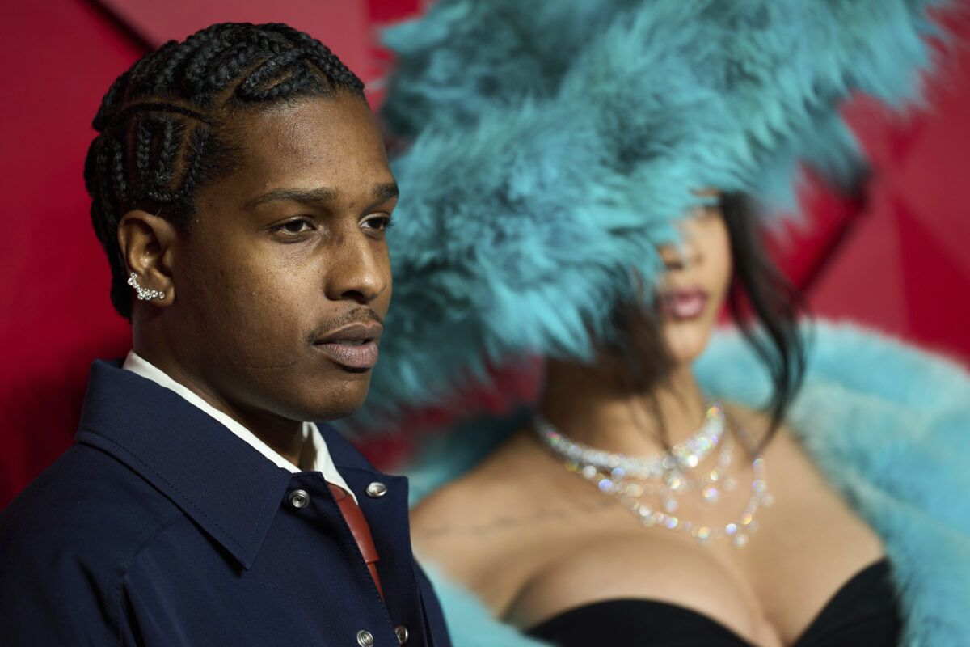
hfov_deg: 6.9
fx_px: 8083
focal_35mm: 300
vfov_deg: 4.6
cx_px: 485
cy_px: 324
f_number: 2.8
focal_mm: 300
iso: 640
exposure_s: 1/400
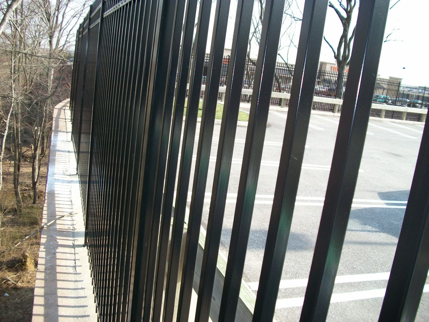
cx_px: 214
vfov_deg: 44.2
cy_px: 161
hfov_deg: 56.8
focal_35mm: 32
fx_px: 397
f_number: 2.9
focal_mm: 5.7
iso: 80
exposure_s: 1/320
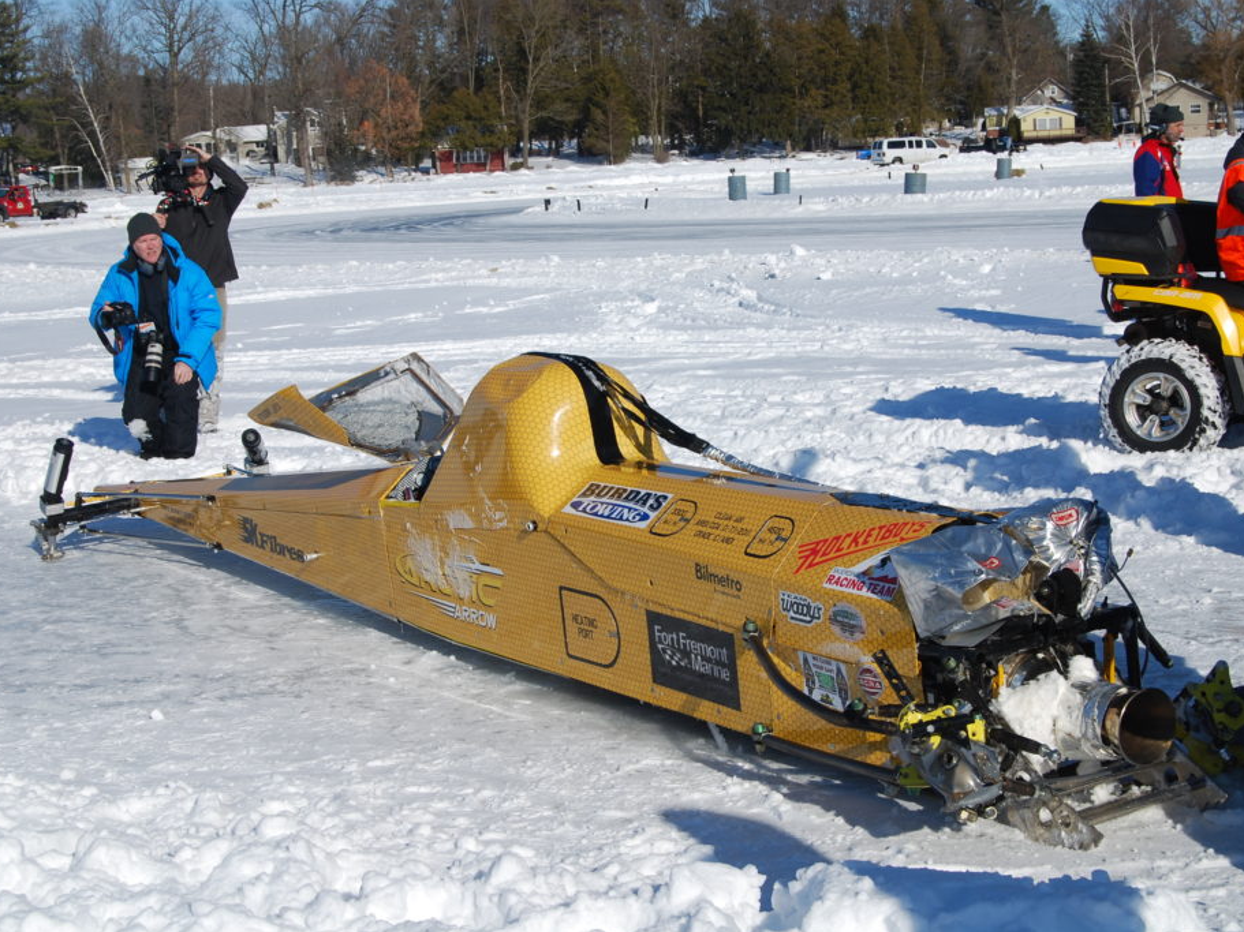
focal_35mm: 65
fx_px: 2336
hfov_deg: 29.8
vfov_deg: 22.6
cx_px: 638
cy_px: 467
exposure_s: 1/400
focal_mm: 40
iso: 100
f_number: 10
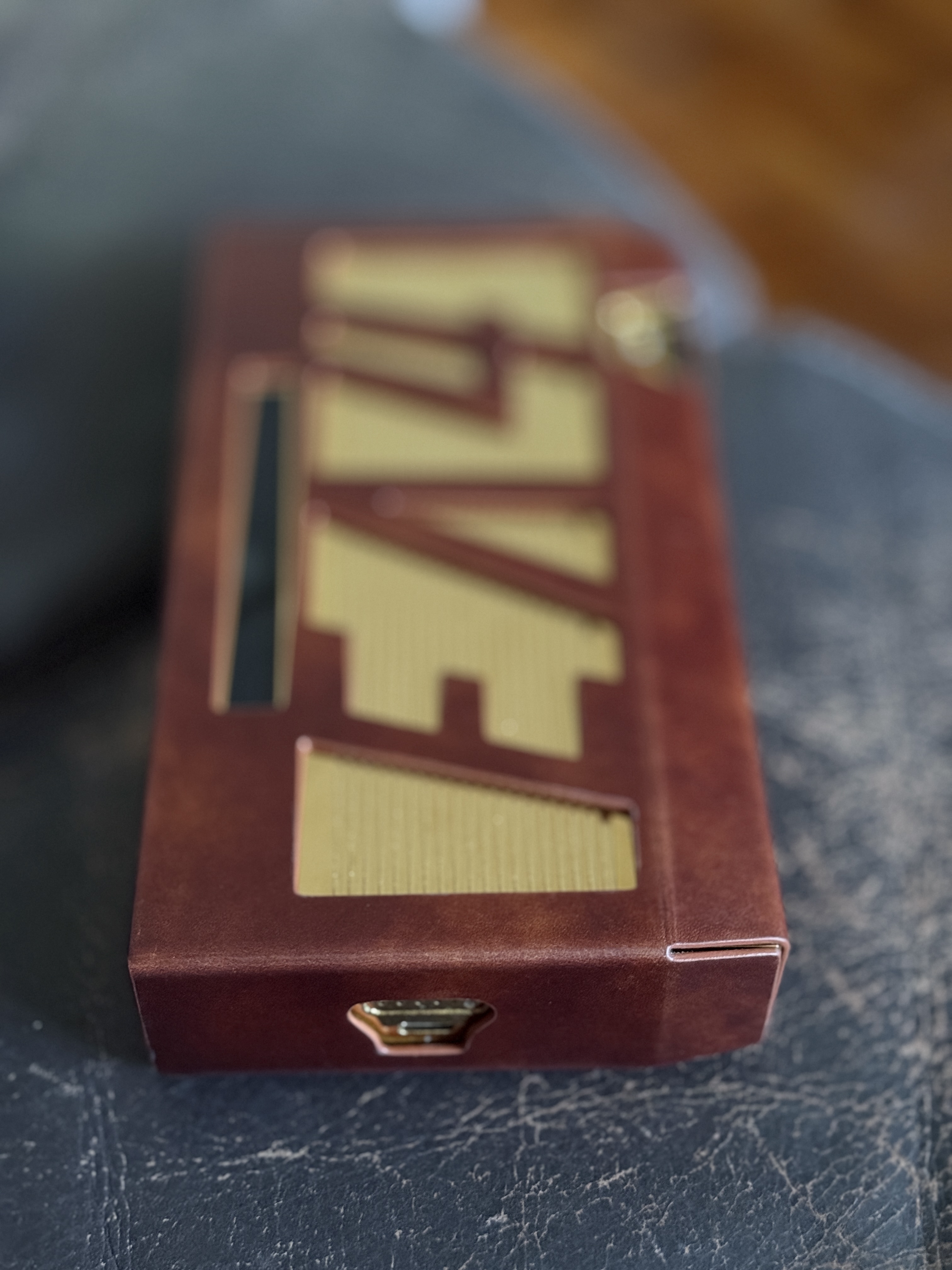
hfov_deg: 30.3
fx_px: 1760
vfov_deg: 39.7
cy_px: 635
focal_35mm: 48
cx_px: 476
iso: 800
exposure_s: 1/21
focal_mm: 6.76
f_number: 1.78
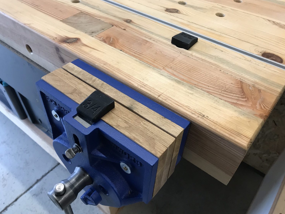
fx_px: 239
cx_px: 140
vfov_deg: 48.2
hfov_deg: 61.7
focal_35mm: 29
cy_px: 108
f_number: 1.8
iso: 50
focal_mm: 3.99
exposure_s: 1/17
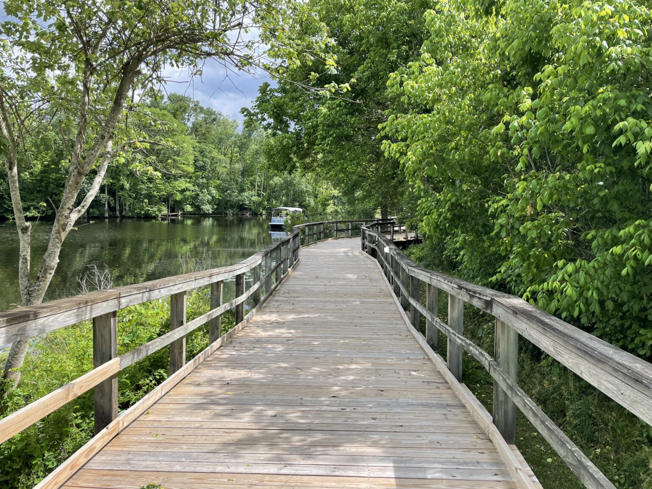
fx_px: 490
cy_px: 244
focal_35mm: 26
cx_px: 326
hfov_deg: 67.3
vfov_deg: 53.1
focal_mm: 4.2
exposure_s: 1/895
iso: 32
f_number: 1.6
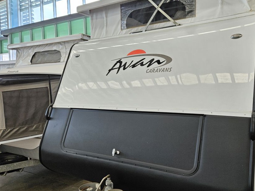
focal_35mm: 31
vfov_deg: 45.4
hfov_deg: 57.3
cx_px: 165
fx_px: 228
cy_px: 97
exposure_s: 1/190
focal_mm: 5.4
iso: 100
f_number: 1.8
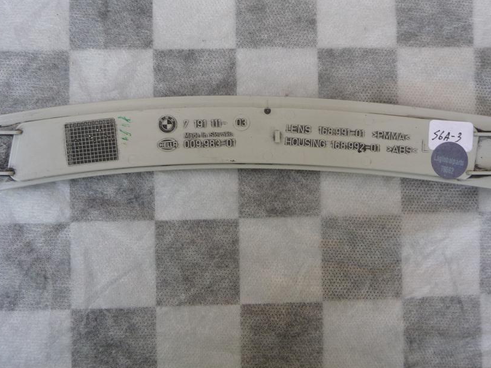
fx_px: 496
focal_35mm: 35
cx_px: 261
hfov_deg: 52.6
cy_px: 153
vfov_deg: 40.6
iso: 100
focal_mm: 4.7
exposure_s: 1/50
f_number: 3.3
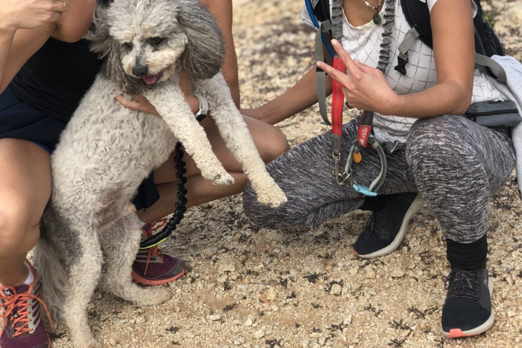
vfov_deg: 18.5
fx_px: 1059
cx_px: 259
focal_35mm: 73
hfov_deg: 27.7
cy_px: 68
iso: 16
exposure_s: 1/471
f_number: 2.4
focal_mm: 6
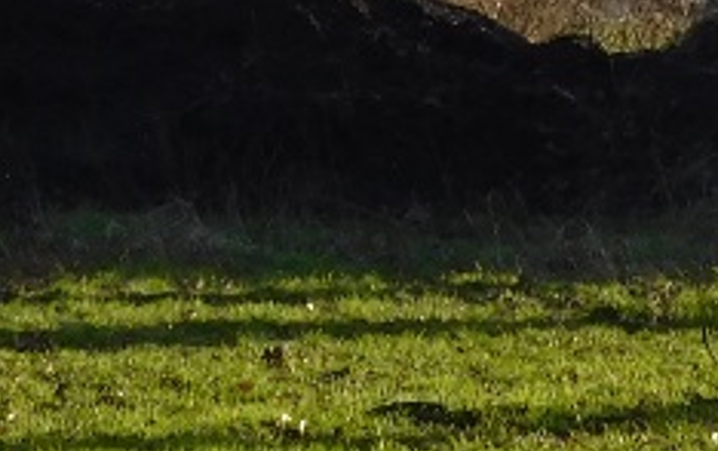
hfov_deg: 3.0
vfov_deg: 1.9
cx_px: -700
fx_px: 13678
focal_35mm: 698
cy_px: -604
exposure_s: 1/250
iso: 125
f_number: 5
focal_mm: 23.7
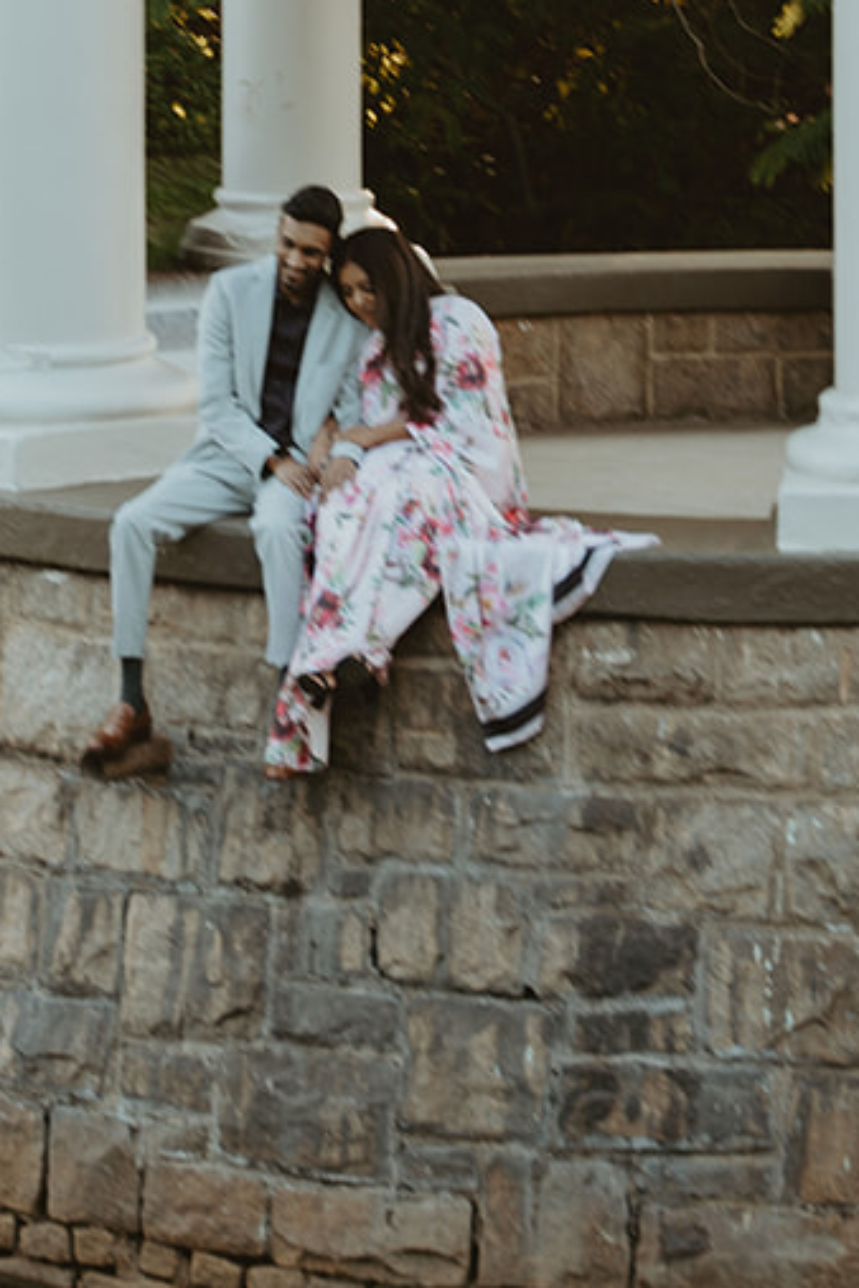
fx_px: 4975
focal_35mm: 139
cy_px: -269
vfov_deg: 14.3
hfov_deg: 9.9
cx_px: 504
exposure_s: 1/160
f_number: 2.8
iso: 125
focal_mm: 44
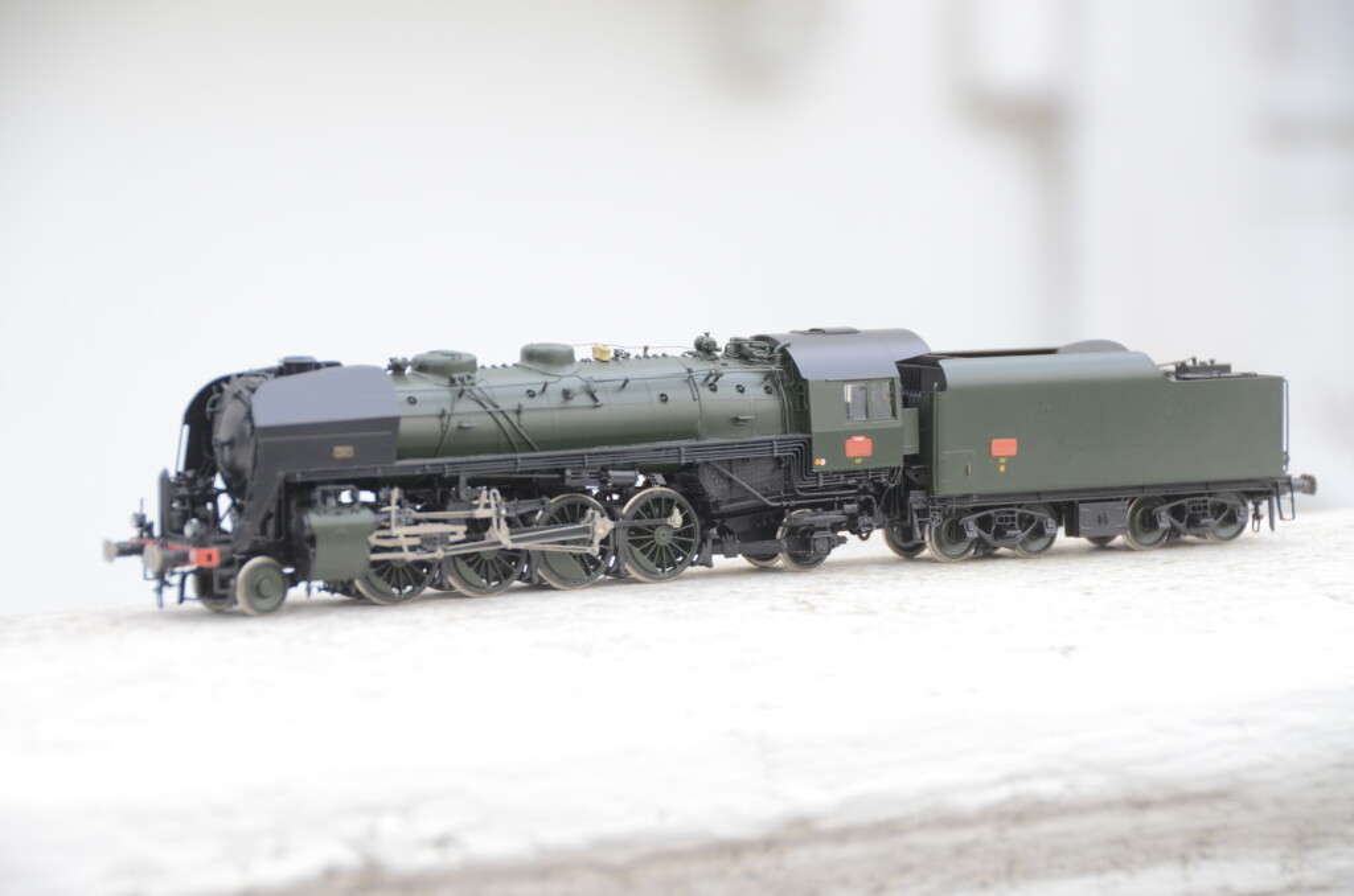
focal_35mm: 142
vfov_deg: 9.6
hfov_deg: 14.4
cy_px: 448
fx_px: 5348
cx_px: 677
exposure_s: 1/250
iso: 720
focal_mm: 95
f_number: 5.3
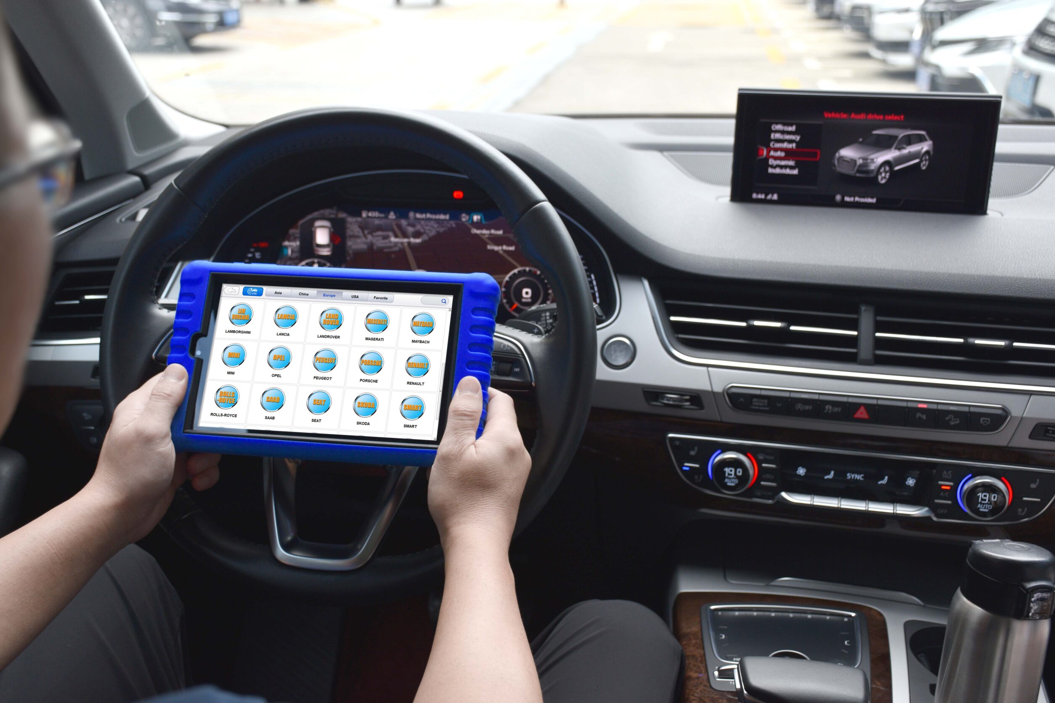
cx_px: 519
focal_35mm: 46
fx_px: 1348
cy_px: 353
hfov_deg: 42.7
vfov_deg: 29.3
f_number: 5.6
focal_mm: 30
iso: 160
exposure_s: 1/160
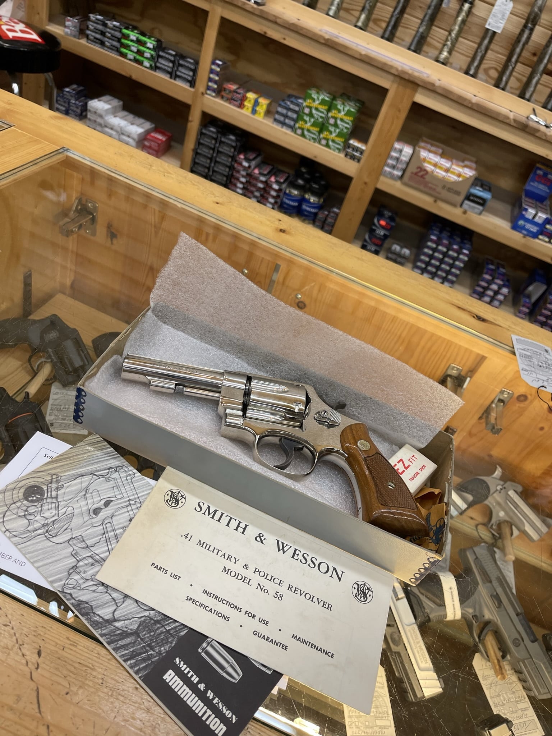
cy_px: 368
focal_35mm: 26
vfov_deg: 67.3
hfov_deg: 53.1
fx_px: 553
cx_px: 276
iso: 125
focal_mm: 5.1
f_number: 1.6
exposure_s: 1/120
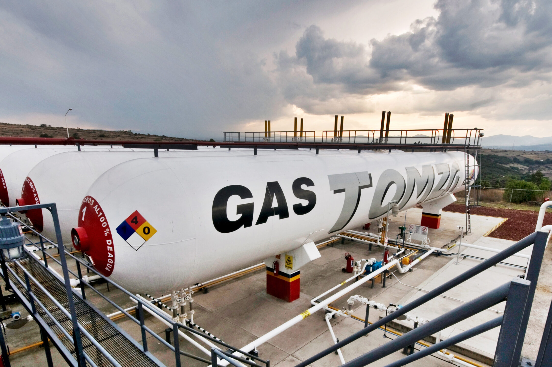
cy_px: 206
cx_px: 255
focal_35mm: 17
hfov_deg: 93.2
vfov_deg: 70.0
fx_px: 260
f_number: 16
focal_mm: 10
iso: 200
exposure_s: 1/15
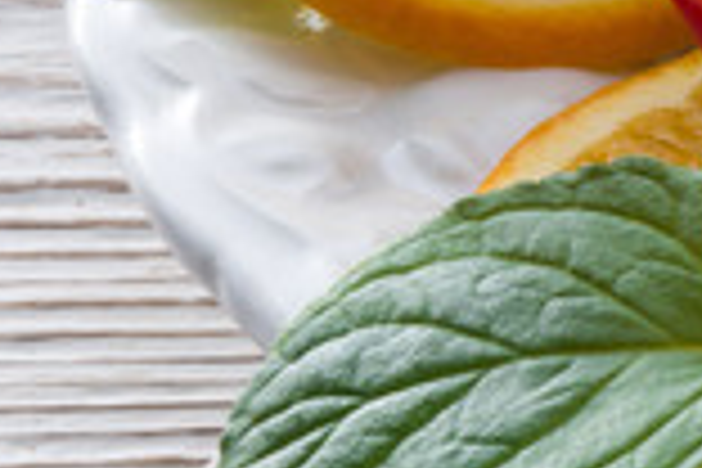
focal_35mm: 394
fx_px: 7682
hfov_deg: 5.0
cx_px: 1906
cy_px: -218
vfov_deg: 3.5
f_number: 22
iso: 100
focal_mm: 60
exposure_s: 1/160
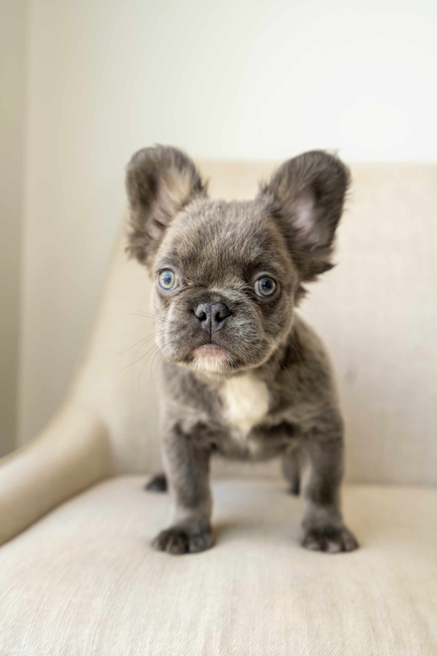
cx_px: 218
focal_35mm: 35
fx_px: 637
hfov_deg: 37.9
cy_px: 328
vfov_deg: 54.4
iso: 100
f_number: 4
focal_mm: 35
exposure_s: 1/80
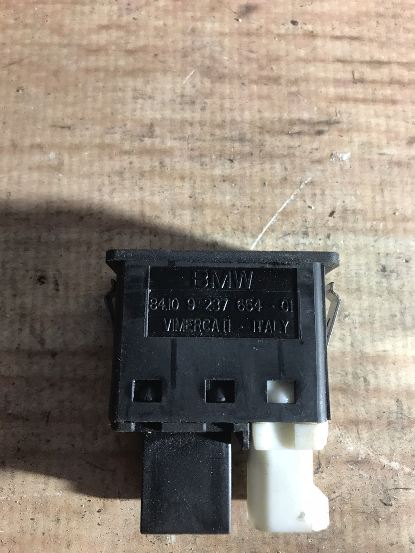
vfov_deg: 63.4
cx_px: 208
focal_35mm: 28
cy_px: 276
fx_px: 448
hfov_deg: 49.7
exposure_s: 1/33
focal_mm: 3.99
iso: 32
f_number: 1.8
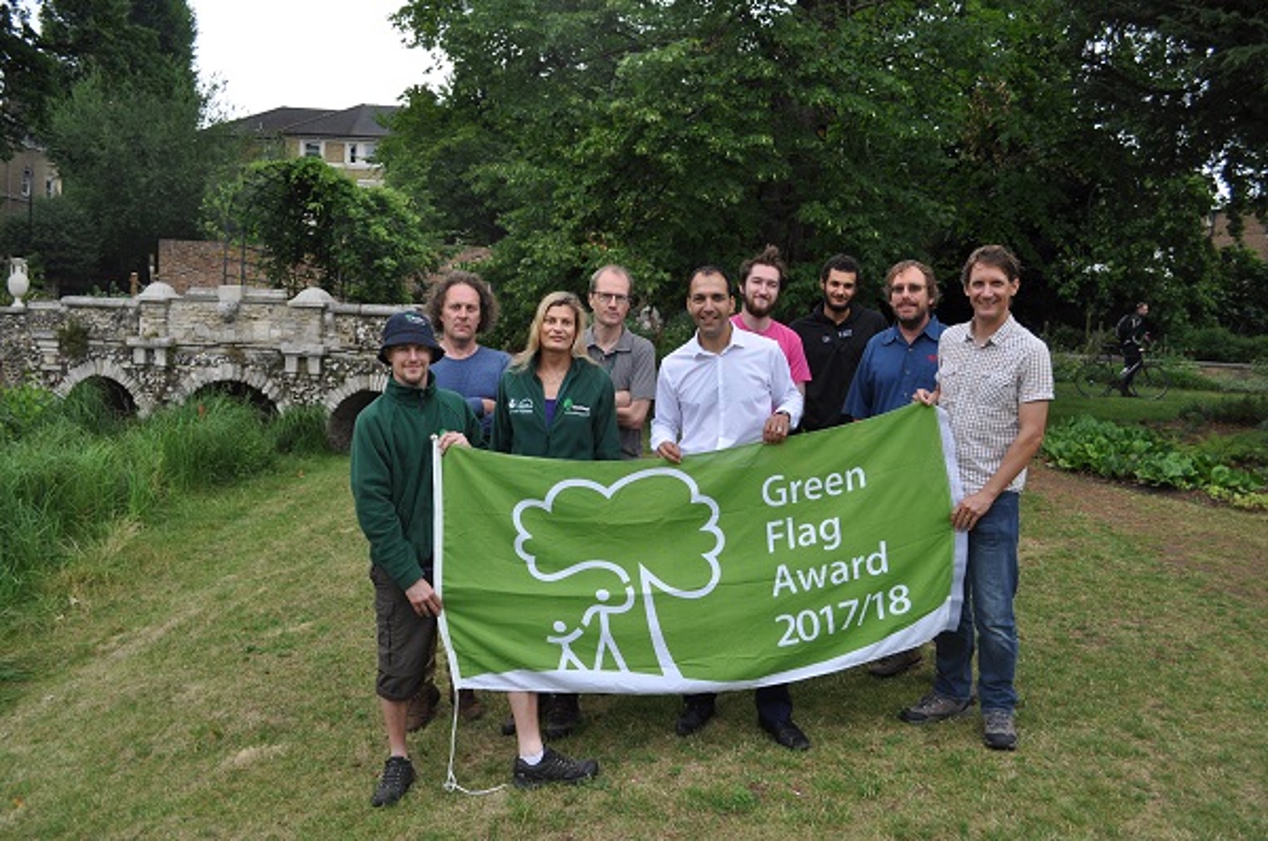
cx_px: 634
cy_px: 420
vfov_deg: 43.5
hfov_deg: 62.0
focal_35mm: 30
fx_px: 1055
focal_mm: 20
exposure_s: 1/160
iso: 200
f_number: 6.3
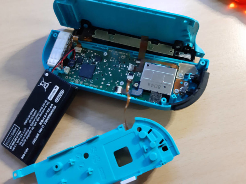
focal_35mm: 27
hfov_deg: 65.3
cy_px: 92
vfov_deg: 51.4
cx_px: 123
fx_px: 192
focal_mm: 3.93
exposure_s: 1/25
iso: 640
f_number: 1.7
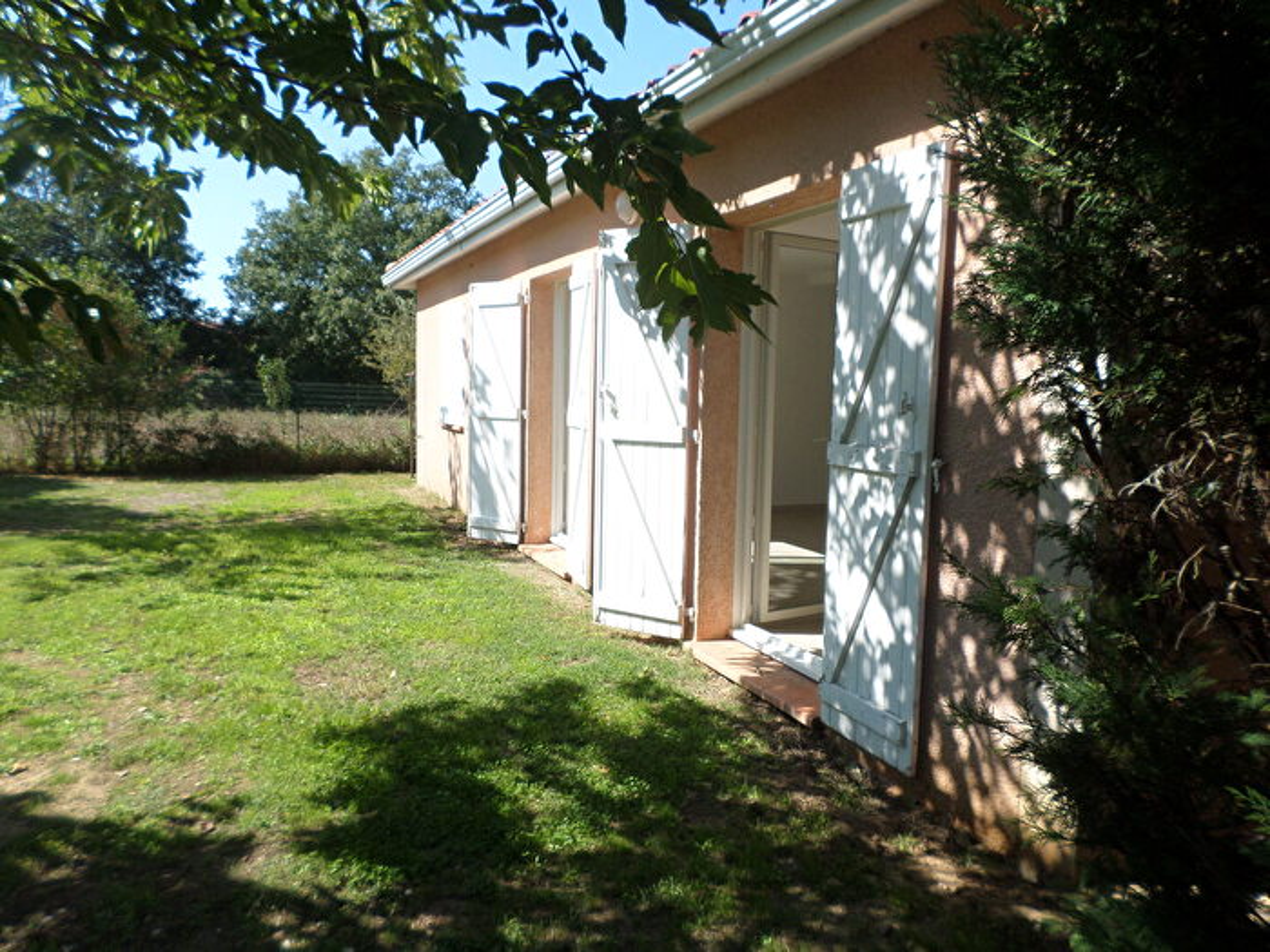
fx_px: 917
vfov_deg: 54.9
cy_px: 476
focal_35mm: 25
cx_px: 635
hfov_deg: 69.4
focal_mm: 4.5
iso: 80
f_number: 2.5
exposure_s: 1/750
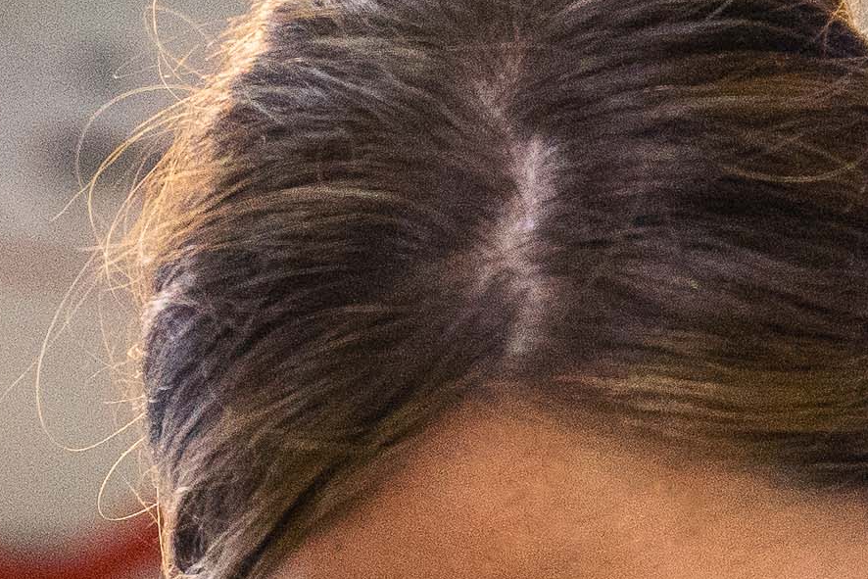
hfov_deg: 5.8
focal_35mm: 352
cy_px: 1892
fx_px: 8488
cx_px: 902
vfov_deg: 3.8
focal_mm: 52
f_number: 2.8
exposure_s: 1/320
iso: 3200
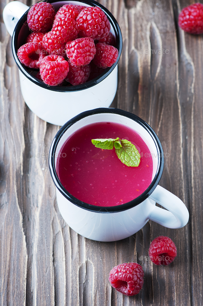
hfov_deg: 8.7
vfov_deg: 13.1
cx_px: 102
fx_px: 1335
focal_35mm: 158
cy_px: 153
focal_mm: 105
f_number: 6.3
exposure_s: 1/160
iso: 200
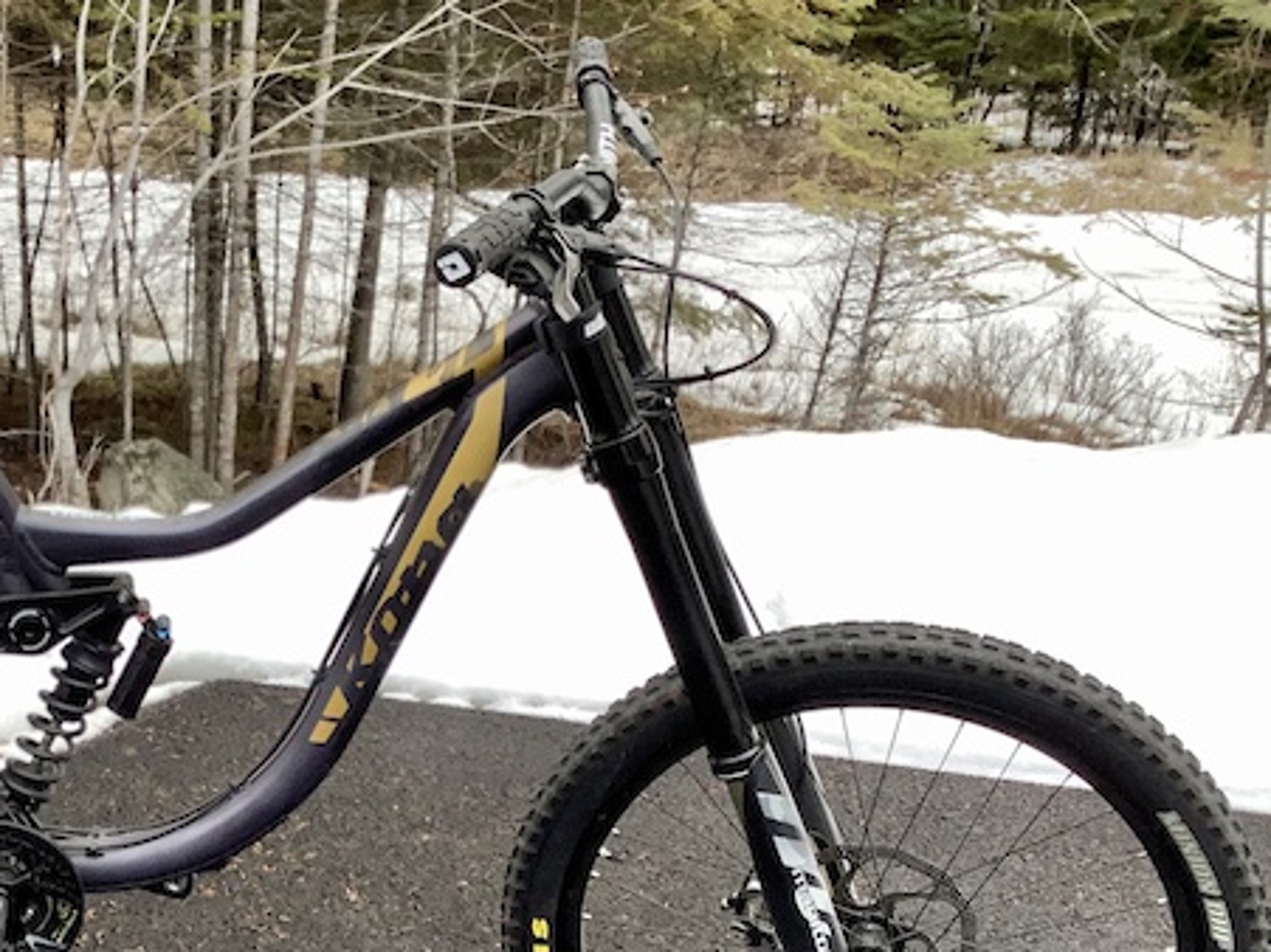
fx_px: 2019
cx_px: 183
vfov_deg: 26.3
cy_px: 659
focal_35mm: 55
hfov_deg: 33.5
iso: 25
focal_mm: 3.3
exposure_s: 1/120
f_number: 2.4
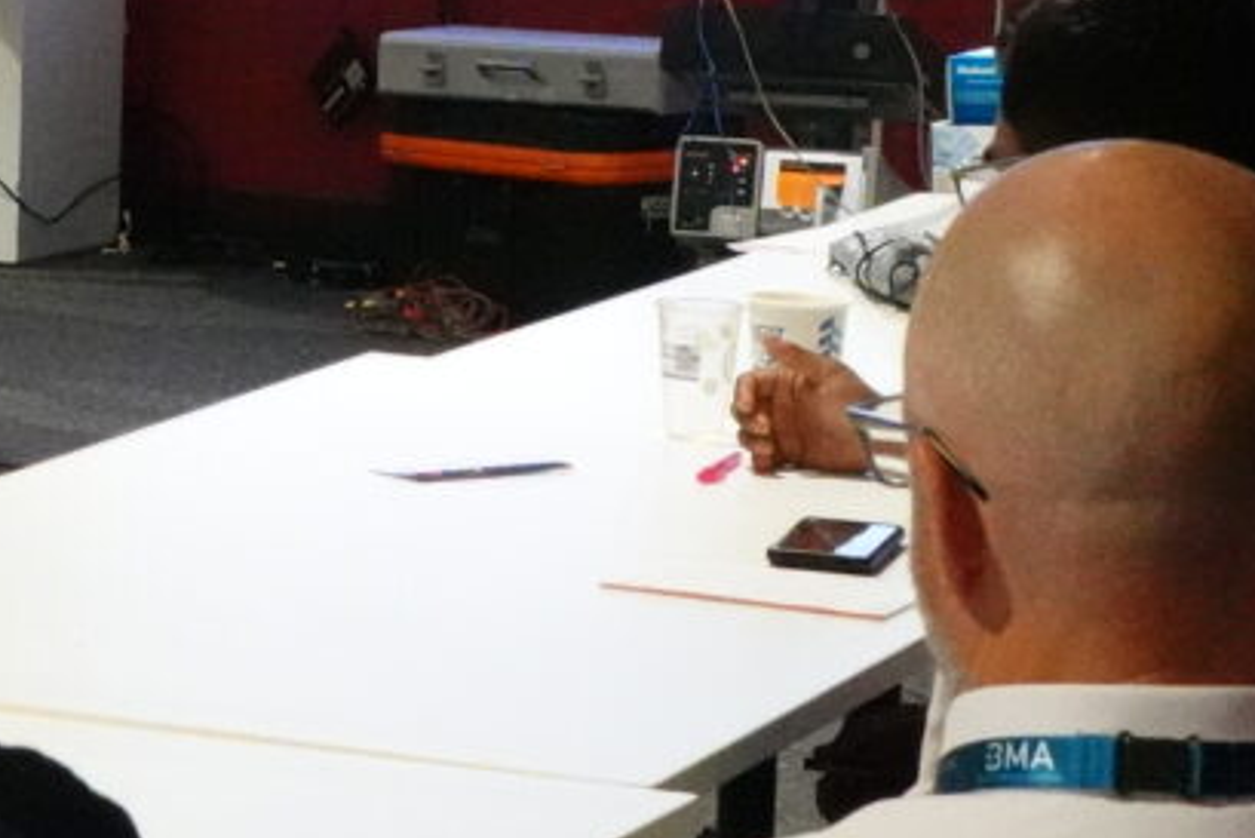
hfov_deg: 10.7
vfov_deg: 7.4
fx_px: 6416
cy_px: -212
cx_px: -736
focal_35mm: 184
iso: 6400
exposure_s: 1/125
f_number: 4
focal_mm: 17.5
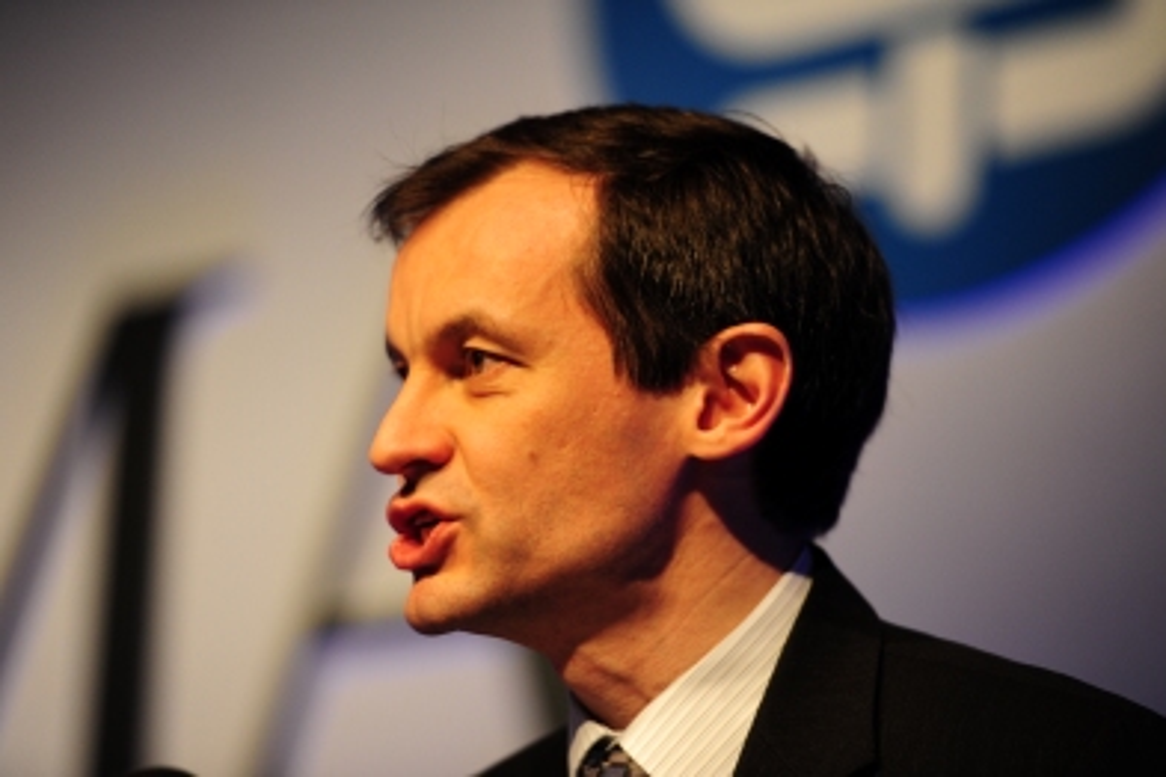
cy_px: 388
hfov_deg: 10.3
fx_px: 6477
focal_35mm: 200
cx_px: 583
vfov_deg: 6.9
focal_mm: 200
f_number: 2.8
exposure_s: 1/1250
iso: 1600
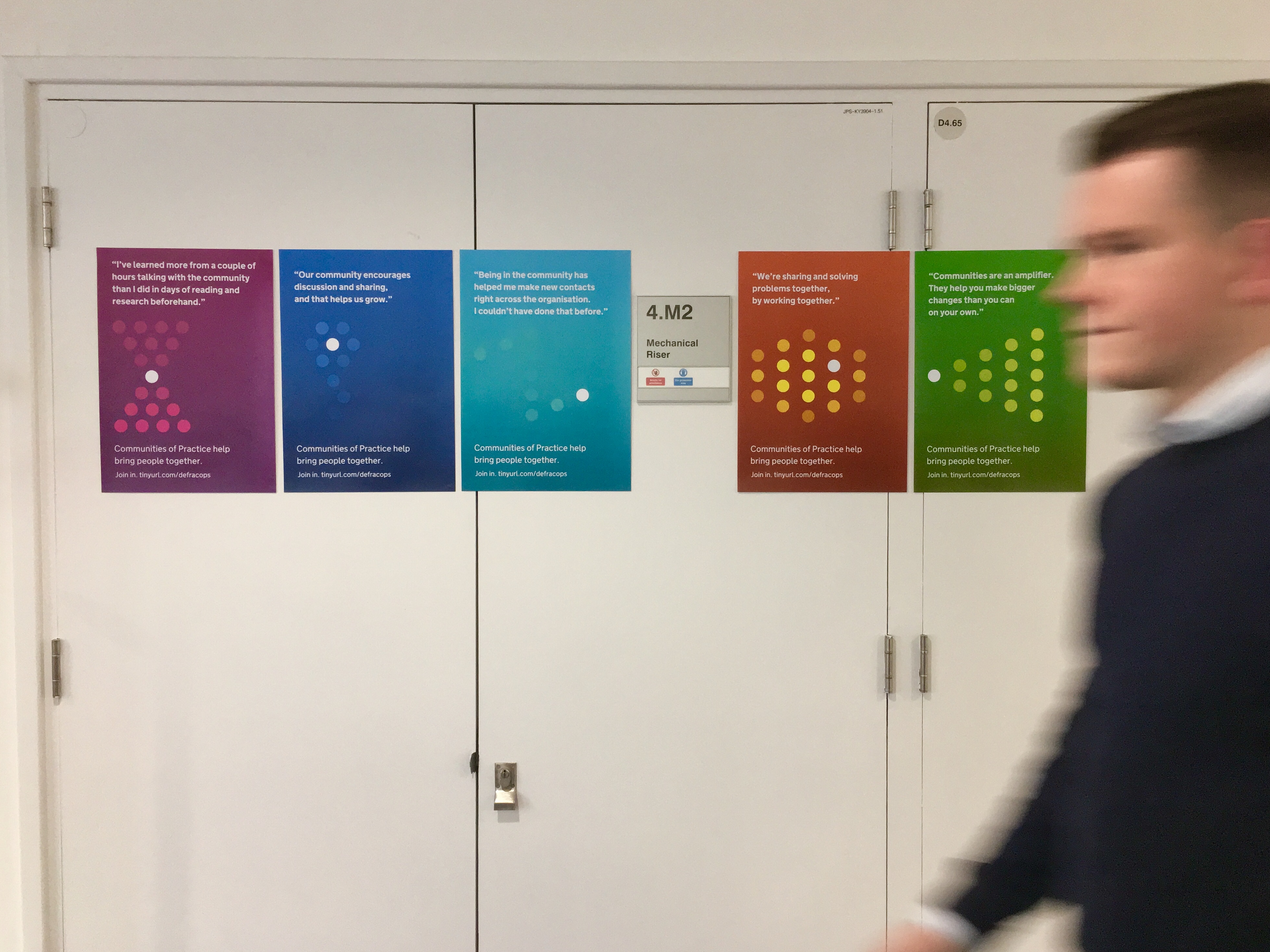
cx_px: 640
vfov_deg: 46.8
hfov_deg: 60.0
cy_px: 479
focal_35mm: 30
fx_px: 1101
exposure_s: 1/33
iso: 160
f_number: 2.2
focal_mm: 4.15
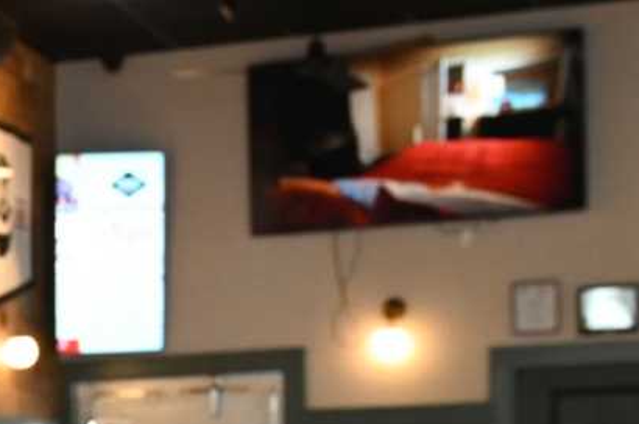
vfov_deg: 9.6
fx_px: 2481
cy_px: 586
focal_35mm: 140
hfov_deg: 12.7
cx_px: -683
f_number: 5.6
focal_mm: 28
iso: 3200
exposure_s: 1/100
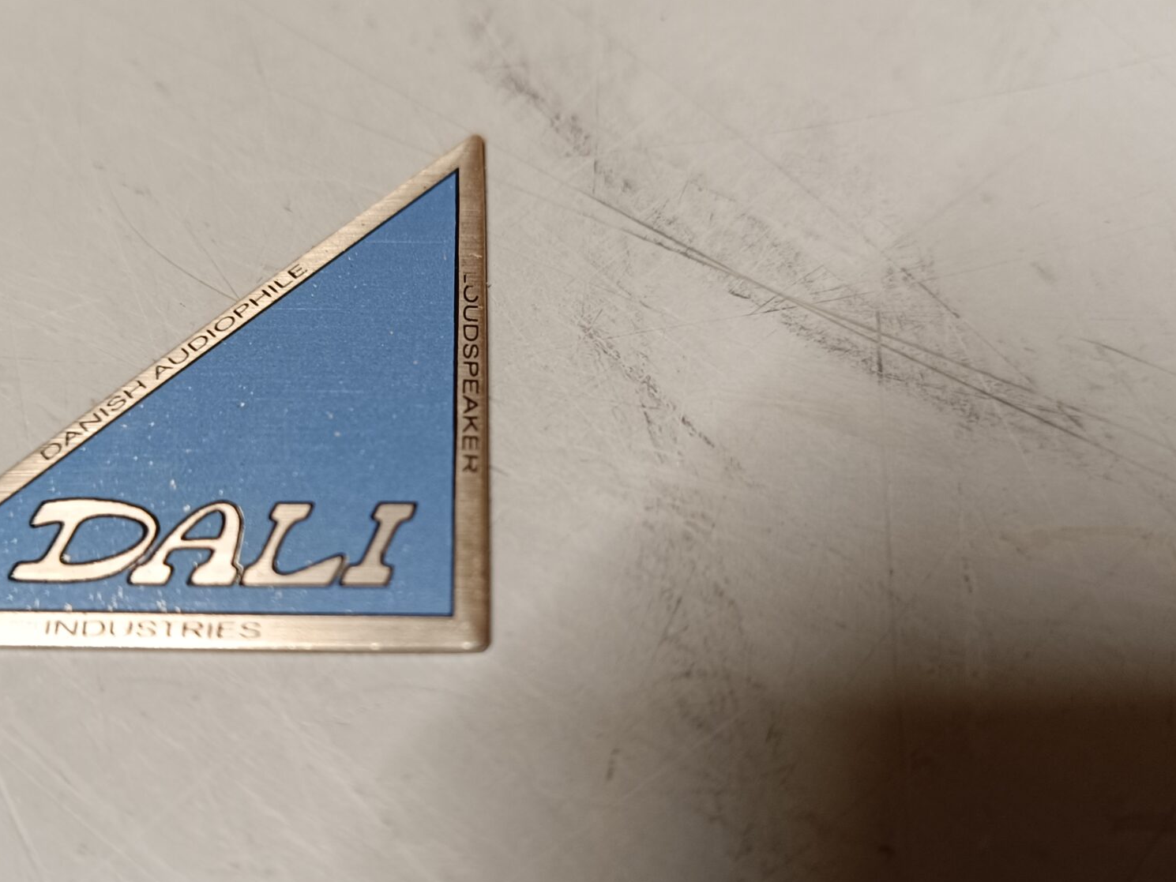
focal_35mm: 33
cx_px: 438
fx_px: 1121
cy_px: 424
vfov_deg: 42.9
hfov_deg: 54.7
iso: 583
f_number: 1.88
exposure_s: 1/25
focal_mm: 5.59
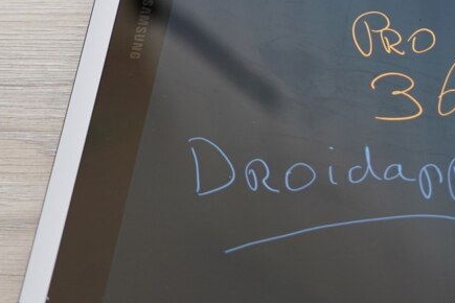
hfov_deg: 11.9
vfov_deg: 8.0
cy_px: -6
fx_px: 2161
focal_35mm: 171
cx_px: 403
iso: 1600
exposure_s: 1/160
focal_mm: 62
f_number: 4
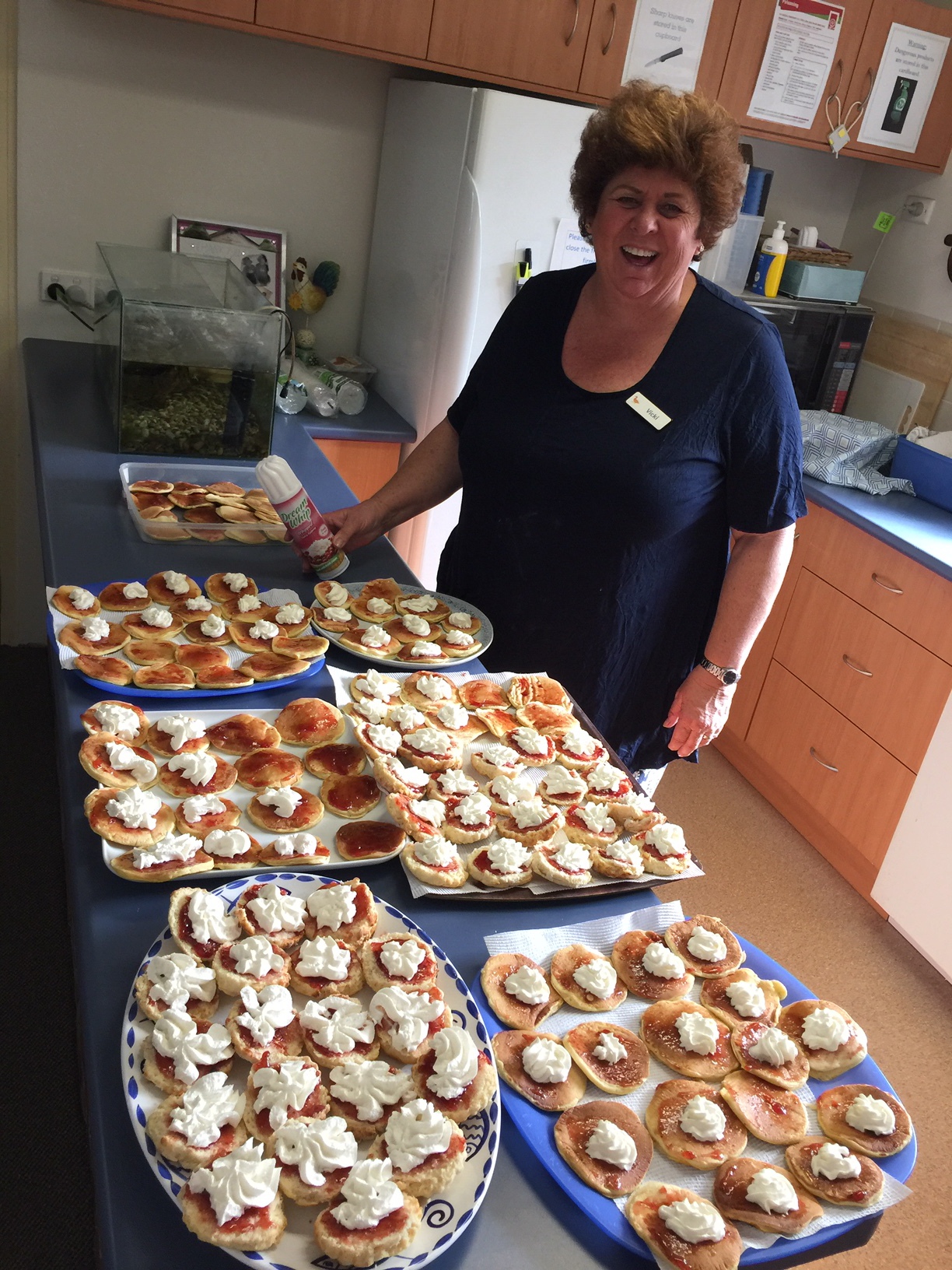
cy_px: 635
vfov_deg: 61.7
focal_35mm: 29
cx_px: 476
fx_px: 1063
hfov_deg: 48.2
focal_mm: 4.15
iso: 50
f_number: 2.2
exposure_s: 1/33
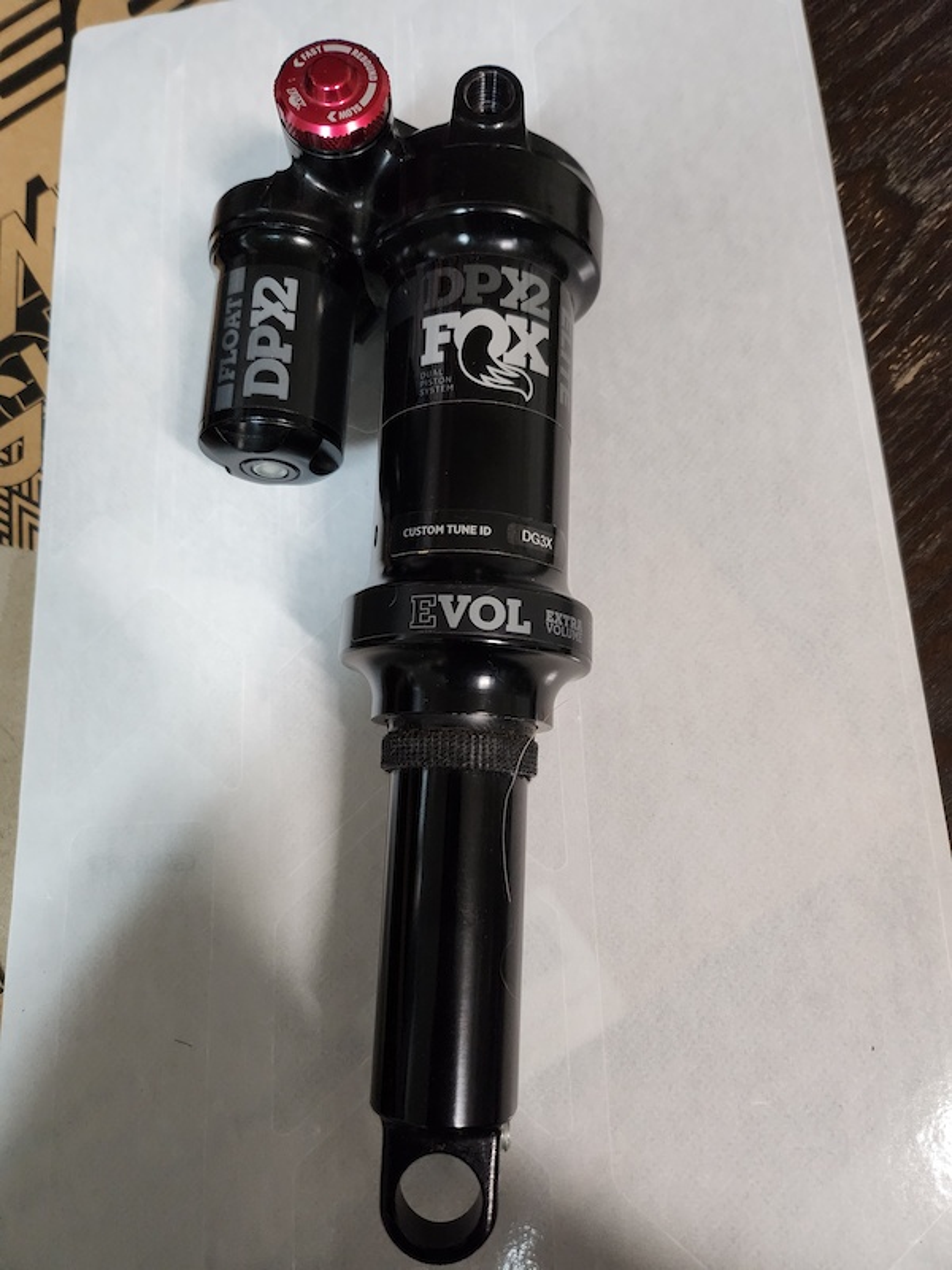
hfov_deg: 56.8
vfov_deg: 71.6
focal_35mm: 24
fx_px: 880
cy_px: 635
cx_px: 476
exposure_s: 1/120
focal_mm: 5
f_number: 1.8
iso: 1000
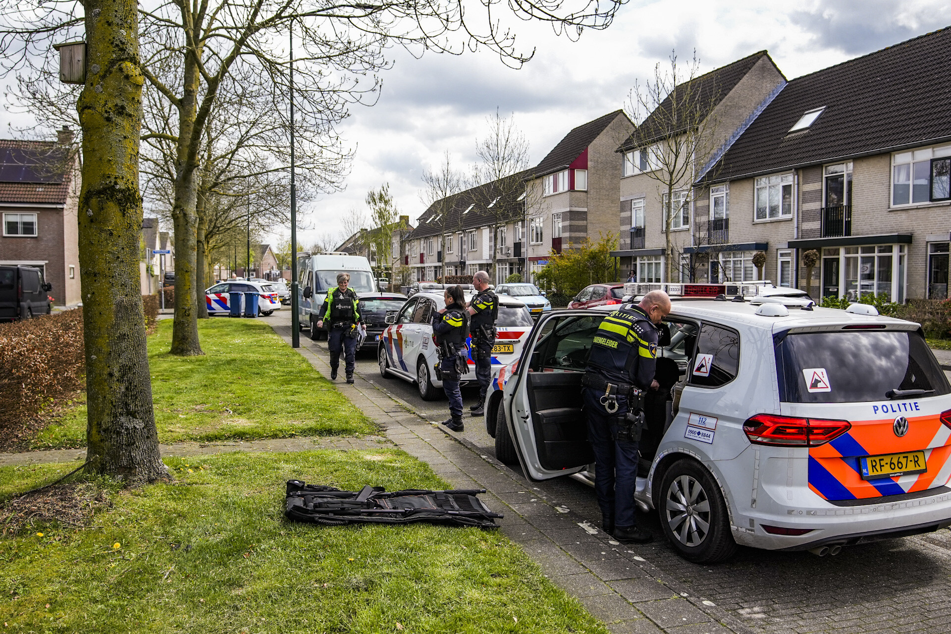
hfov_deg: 65.5
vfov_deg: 46.4
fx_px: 740
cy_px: 317
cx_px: 476
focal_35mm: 28
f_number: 2.8
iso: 200
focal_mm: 19
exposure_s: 1/2000
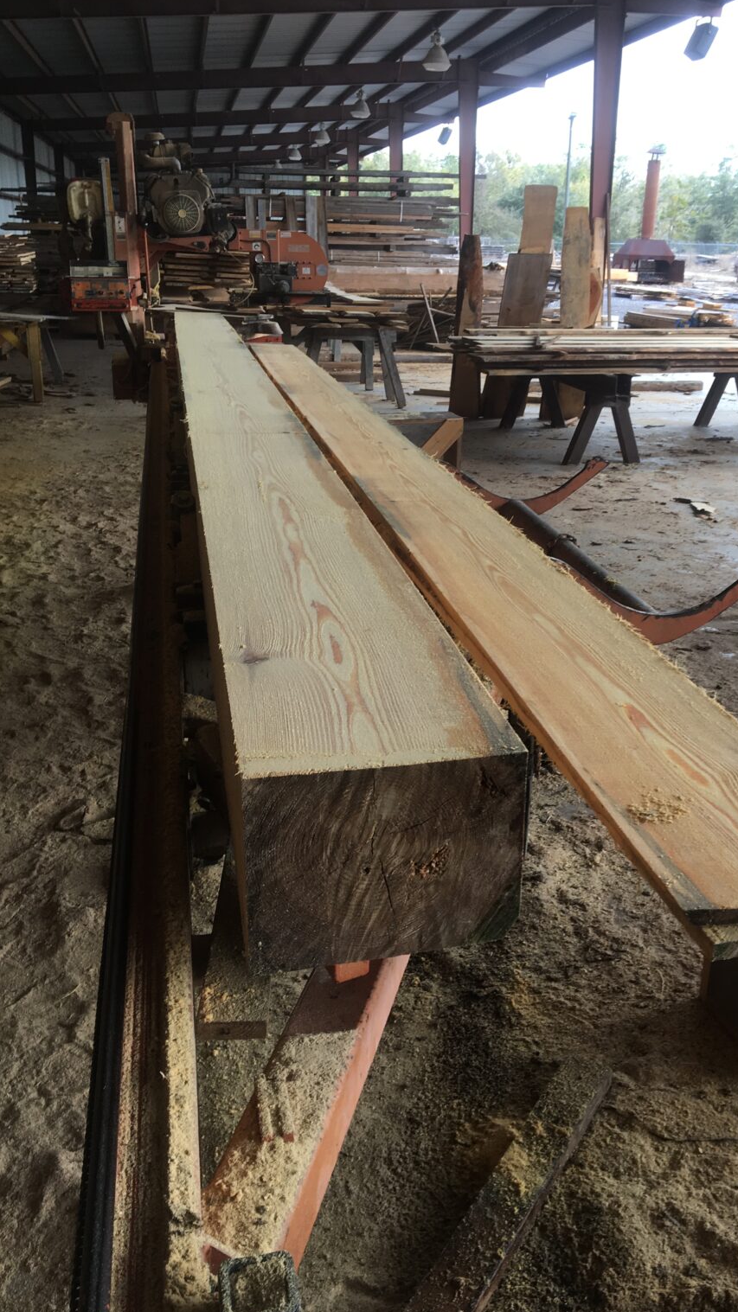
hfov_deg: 36.6
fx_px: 1114
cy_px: 653
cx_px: 414
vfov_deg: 61.0
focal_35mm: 32
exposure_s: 1/125
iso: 25
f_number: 2.2
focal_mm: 4.15
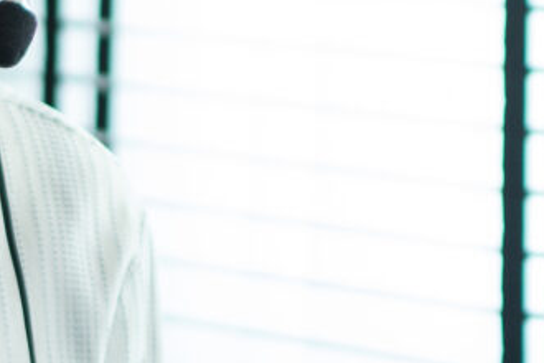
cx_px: 236
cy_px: 329
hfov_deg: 6.0
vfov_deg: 4.0
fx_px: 5152
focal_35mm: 341
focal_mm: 55
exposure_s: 1/250
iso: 320
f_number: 2
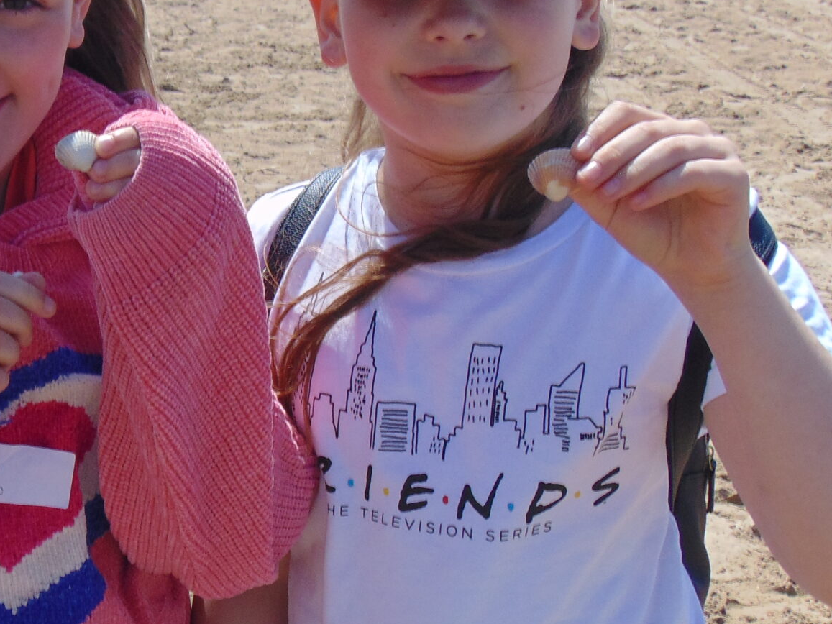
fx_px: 1755
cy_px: 357
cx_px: 119
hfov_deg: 26.0
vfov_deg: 20.2
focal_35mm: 73
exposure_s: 1/200
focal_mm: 5.8
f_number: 8.2
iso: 80
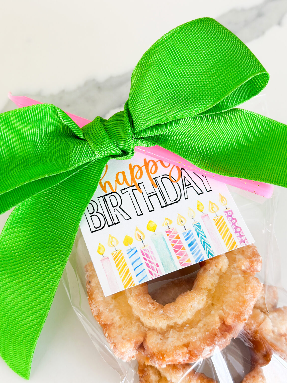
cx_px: 144
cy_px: 192
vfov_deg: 39.7
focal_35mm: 48
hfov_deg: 30.3
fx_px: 531
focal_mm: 6.86
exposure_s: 1/60
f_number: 1.8
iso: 125
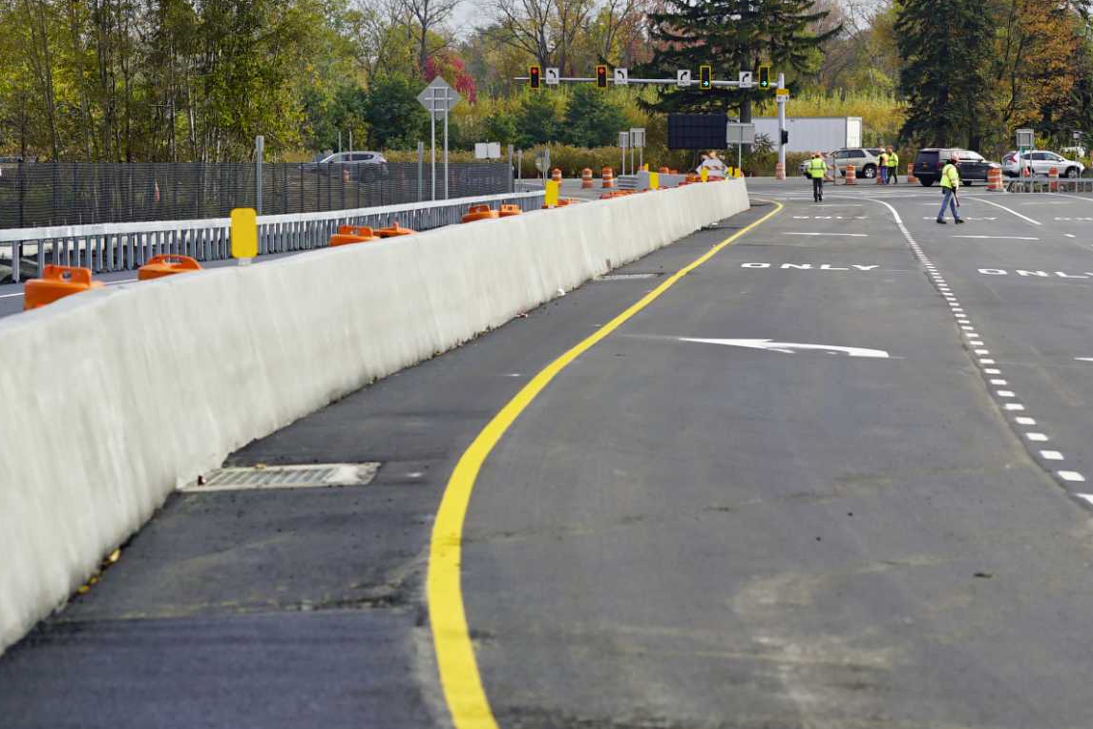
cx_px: 954
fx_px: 4616
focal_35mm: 152
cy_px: 280
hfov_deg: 13.4
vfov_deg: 9.0
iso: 125
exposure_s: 1/1000
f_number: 4
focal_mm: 85
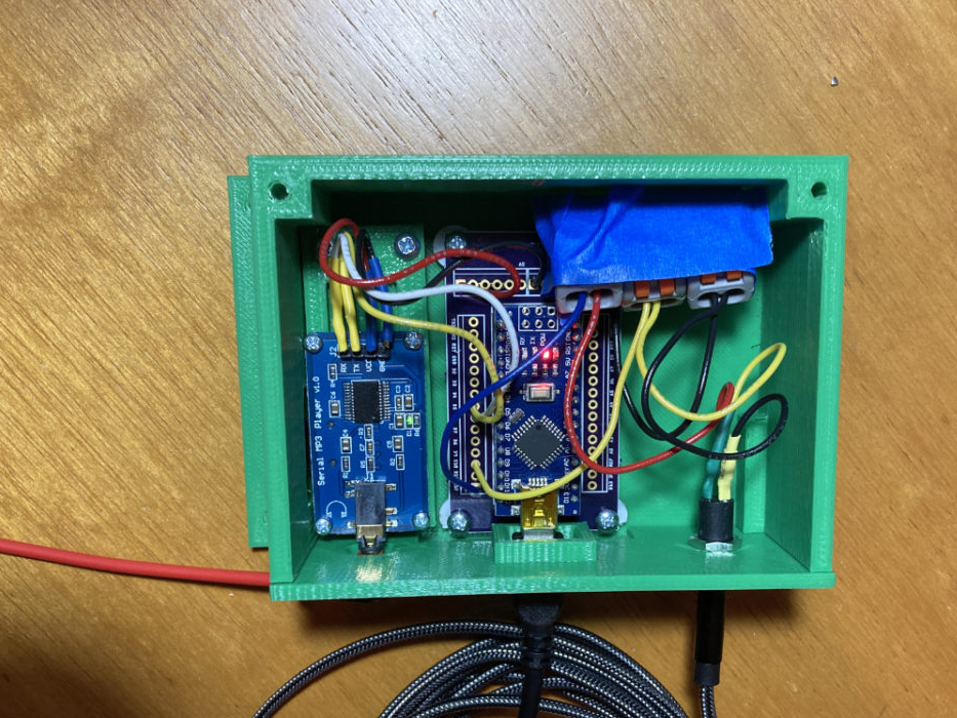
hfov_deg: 51.3
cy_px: 452
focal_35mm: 36
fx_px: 995
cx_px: 521
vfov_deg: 39.4
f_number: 1.8
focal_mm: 4
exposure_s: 1/60
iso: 100
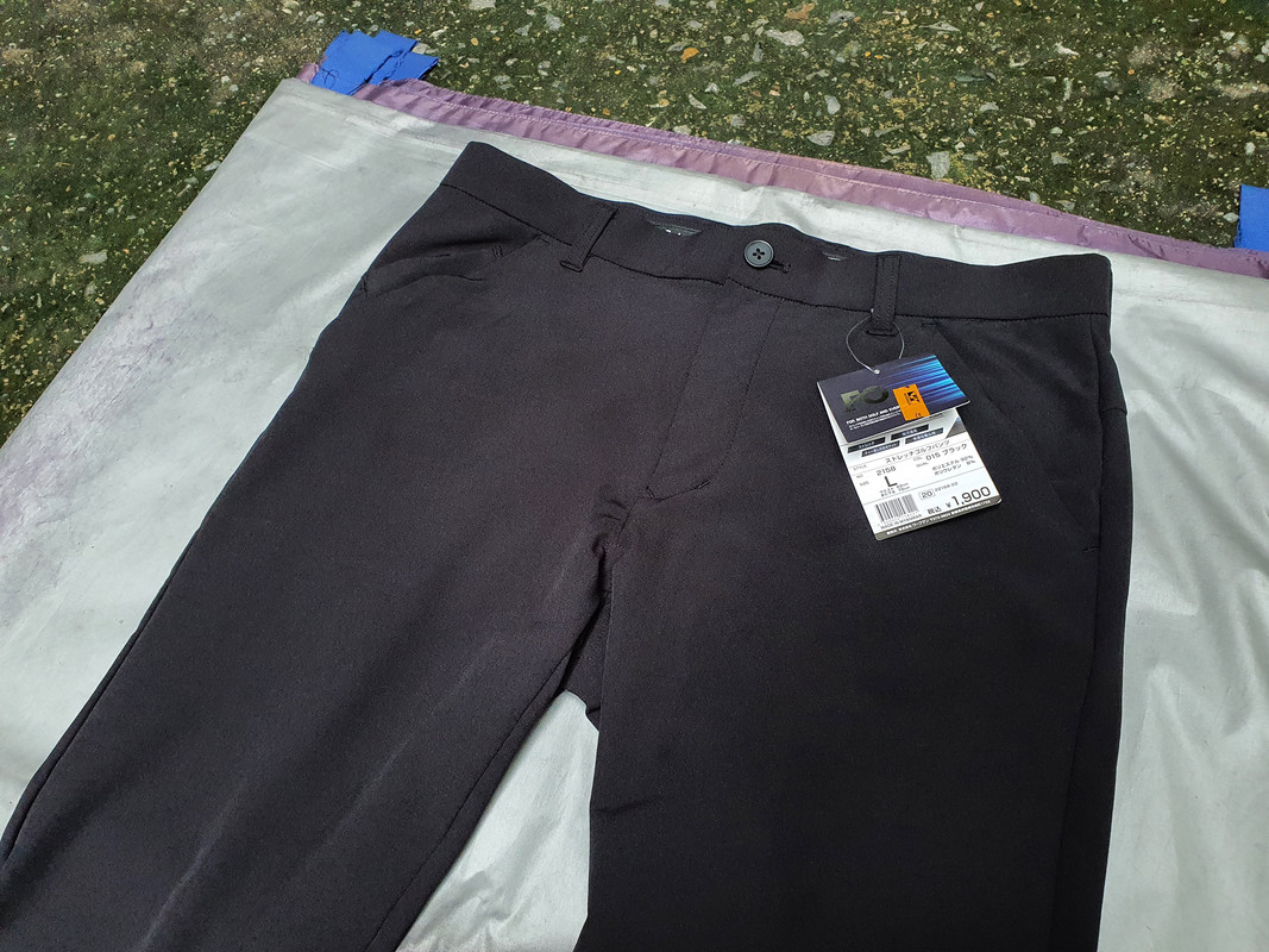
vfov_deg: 53.1
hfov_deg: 67.3
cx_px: 634
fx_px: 953
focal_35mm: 26
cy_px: 476
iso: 320
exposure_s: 1/100
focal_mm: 4.3
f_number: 2.4
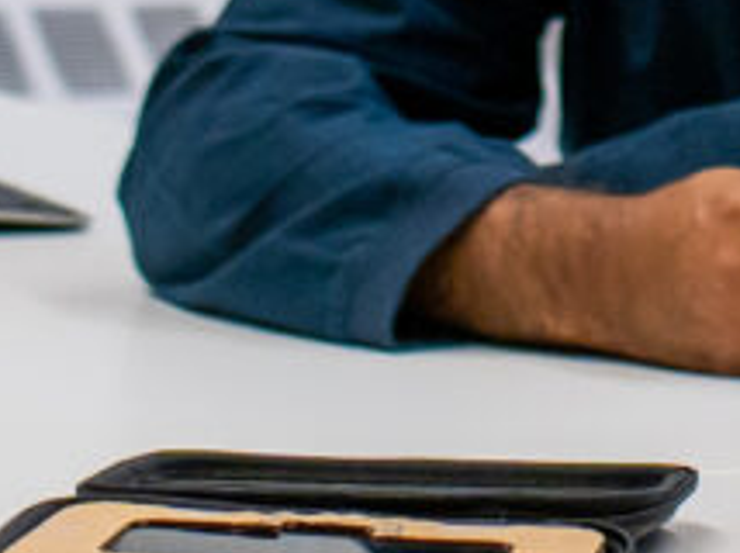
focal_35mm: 281
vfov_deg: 5.2
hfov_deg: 7.0
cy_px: -537
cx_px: 887
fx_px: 6000
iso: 500
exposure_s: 1/250
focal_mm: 35
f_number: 2.5
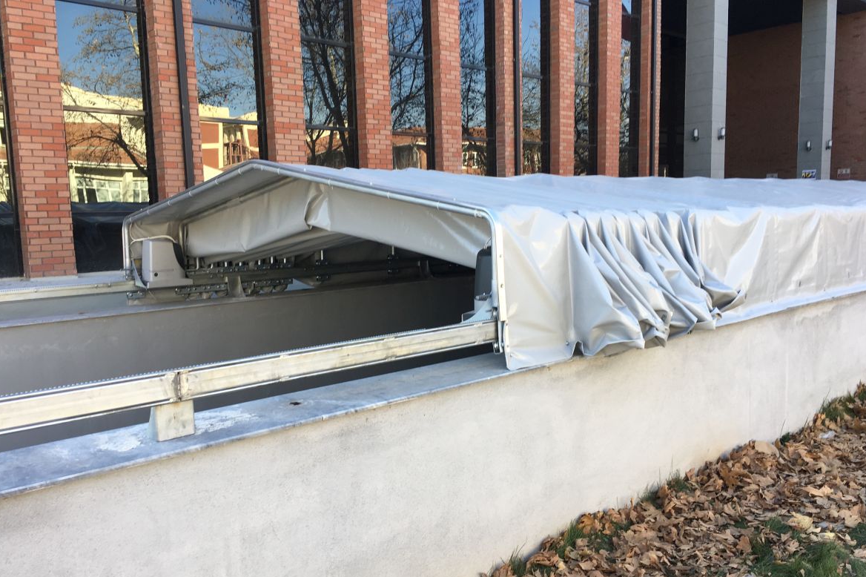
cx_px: 440
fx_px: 745
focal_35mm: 31
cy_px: 309
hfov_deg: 60.3
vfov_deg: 42.3
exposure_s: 1/169
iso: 25
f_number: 2.2
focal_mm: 4.15
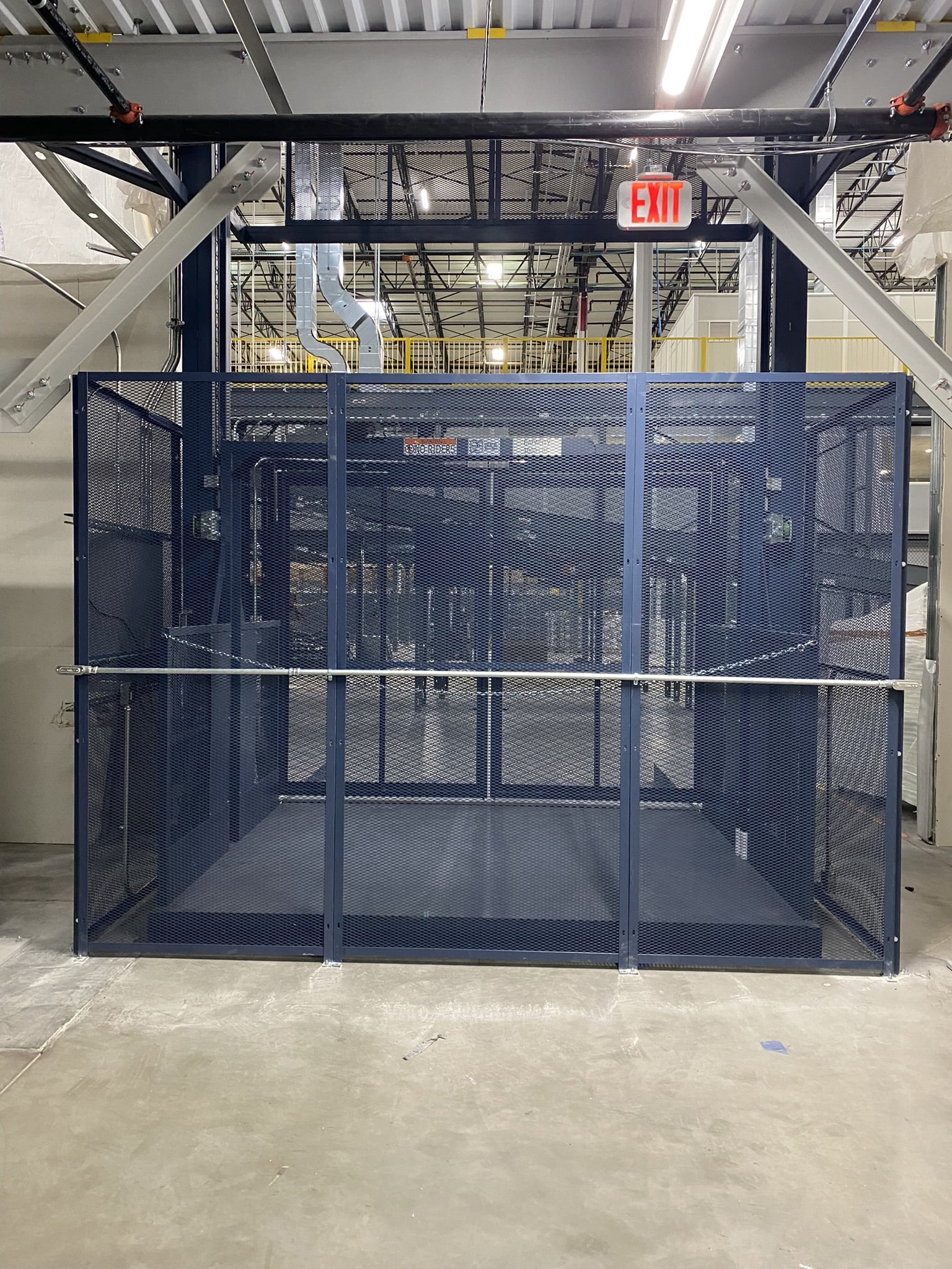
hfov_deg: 53.1
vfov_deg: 67.3
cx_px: 476
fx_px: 953
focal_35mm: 26
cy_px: 634
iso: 320
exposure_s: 1/60
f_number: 1.8
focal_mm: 4.25
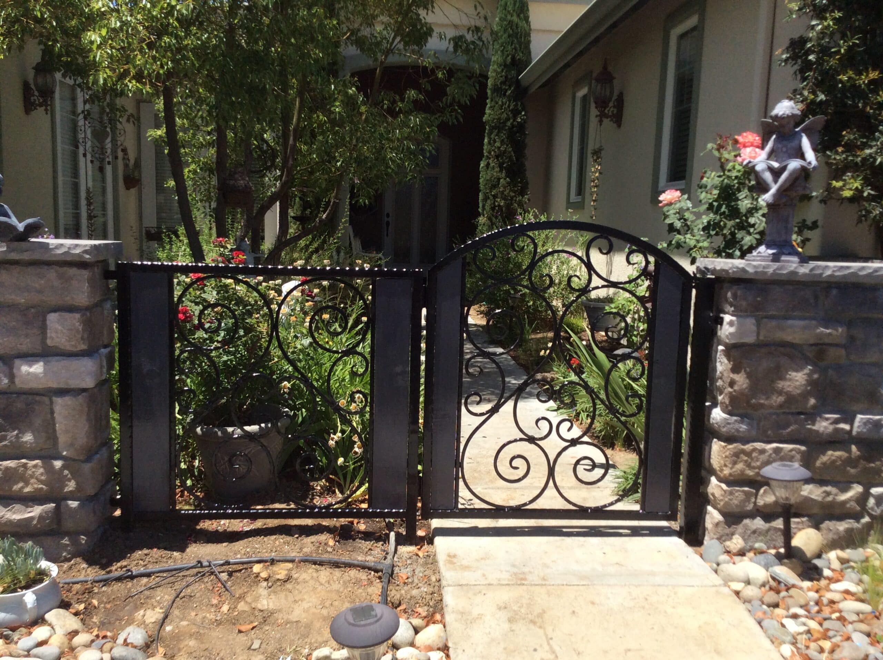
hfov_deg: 56.9
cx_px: 442
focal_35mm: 32
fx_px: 815
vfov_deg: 44.1
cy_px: 330
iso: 32
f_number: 2.4
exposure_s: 1/1684
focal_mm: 3.3
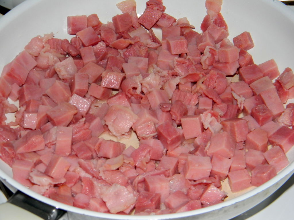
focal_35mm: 83
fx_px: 705
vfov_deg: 17.8
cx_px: 147
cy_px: 110
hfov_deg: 23.6
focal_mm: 15.1
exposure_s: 1/30
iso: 200
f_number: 4.5
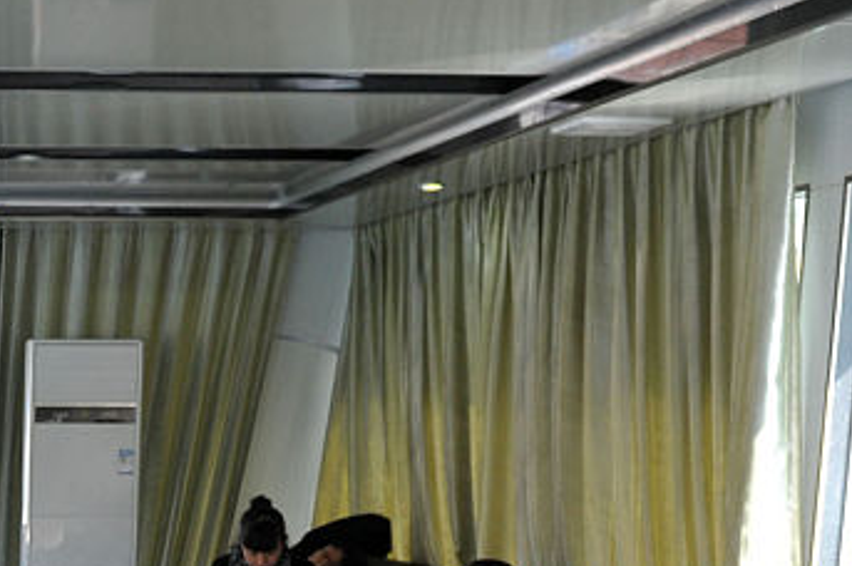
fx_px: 1986
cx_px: -209
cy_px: 858
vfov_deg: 15.0
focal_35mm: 84
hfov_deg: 22.1
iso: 1000
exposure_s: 1/400
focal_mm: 24
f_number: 4
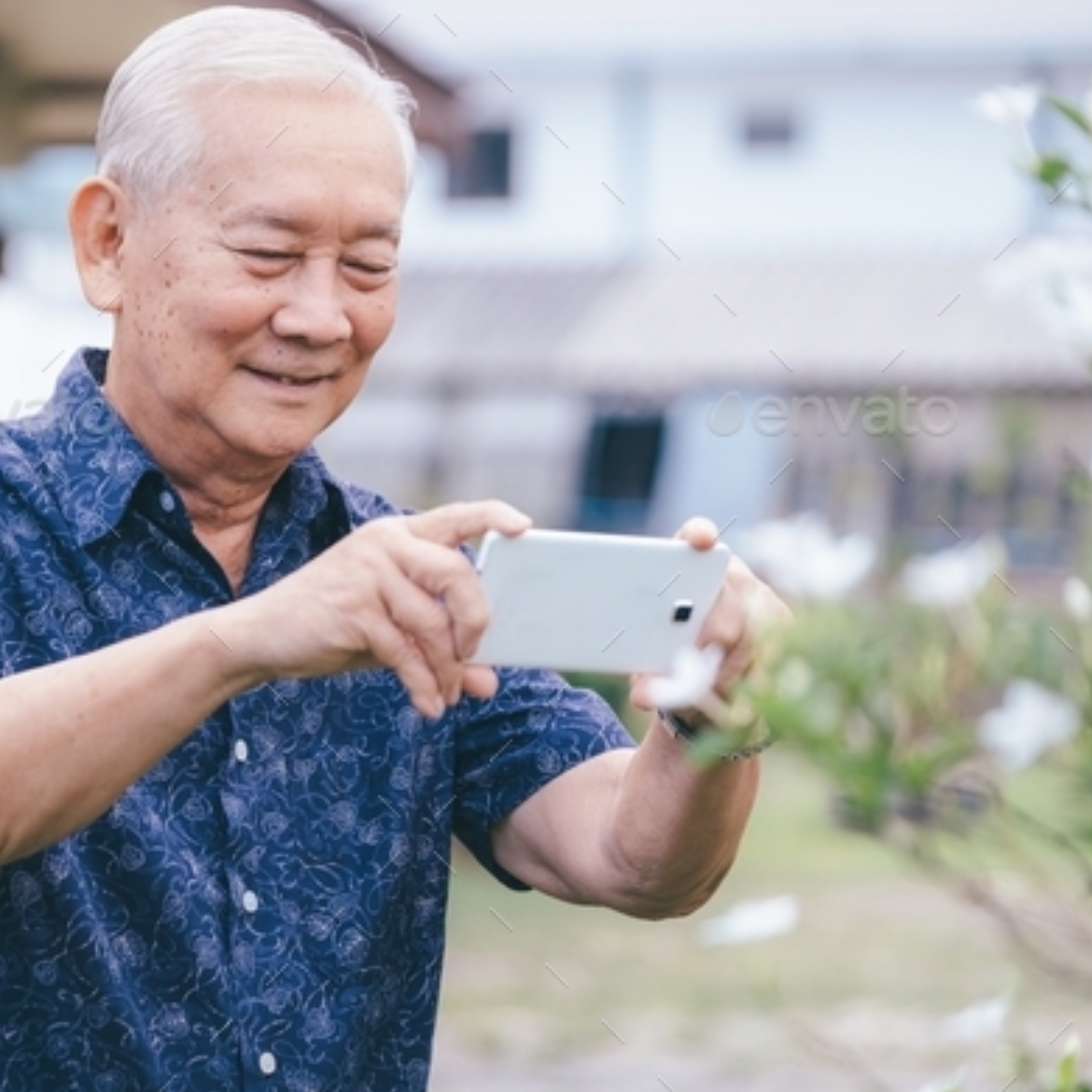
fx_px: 6246
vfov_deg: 10.0
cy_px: 545
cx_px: 403
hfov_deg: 10.0
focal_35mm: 175
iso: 200
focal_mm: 90.6
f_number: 2.8
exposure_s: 1/125
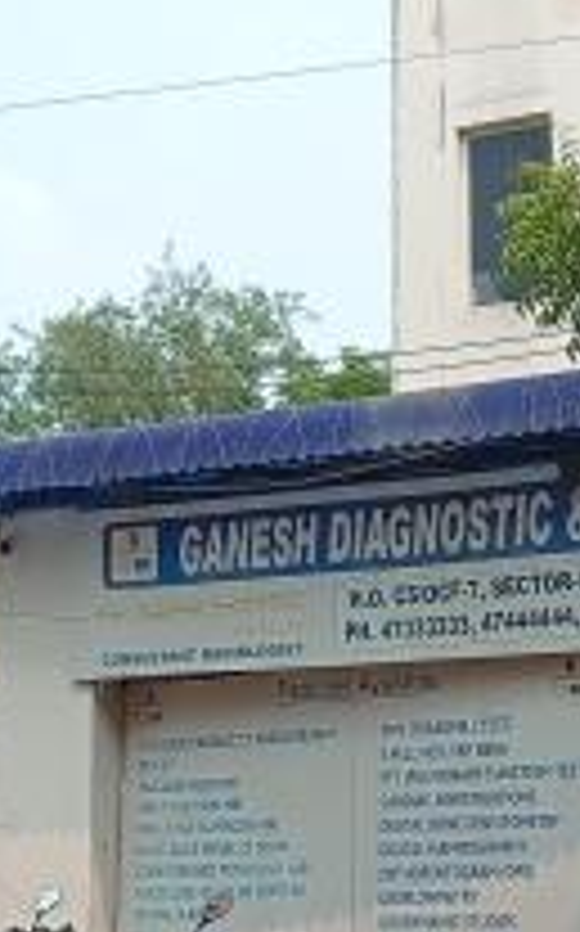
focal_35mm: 92
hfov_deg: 14.0
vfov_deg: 22.6
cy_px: 540
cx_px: 526
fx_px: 2332
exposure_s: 1/2494
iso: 101
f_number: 1.79
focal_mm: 4.7
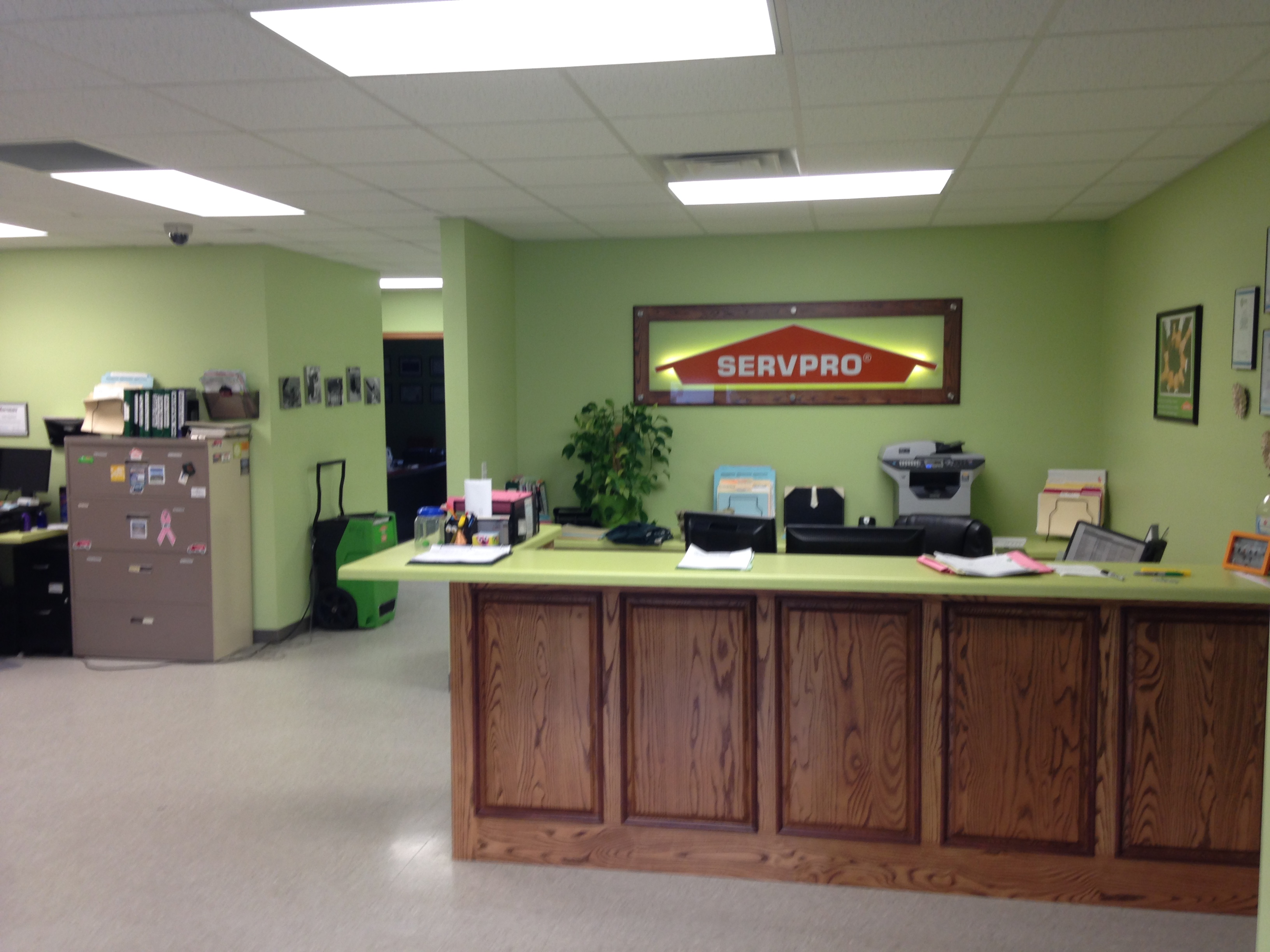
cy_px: 476
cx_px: 635
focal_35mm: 33
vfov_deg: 42.9
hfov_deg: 55.4
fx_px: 1211
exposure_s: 1/20
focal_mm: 4.12
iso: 50
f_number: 2.4
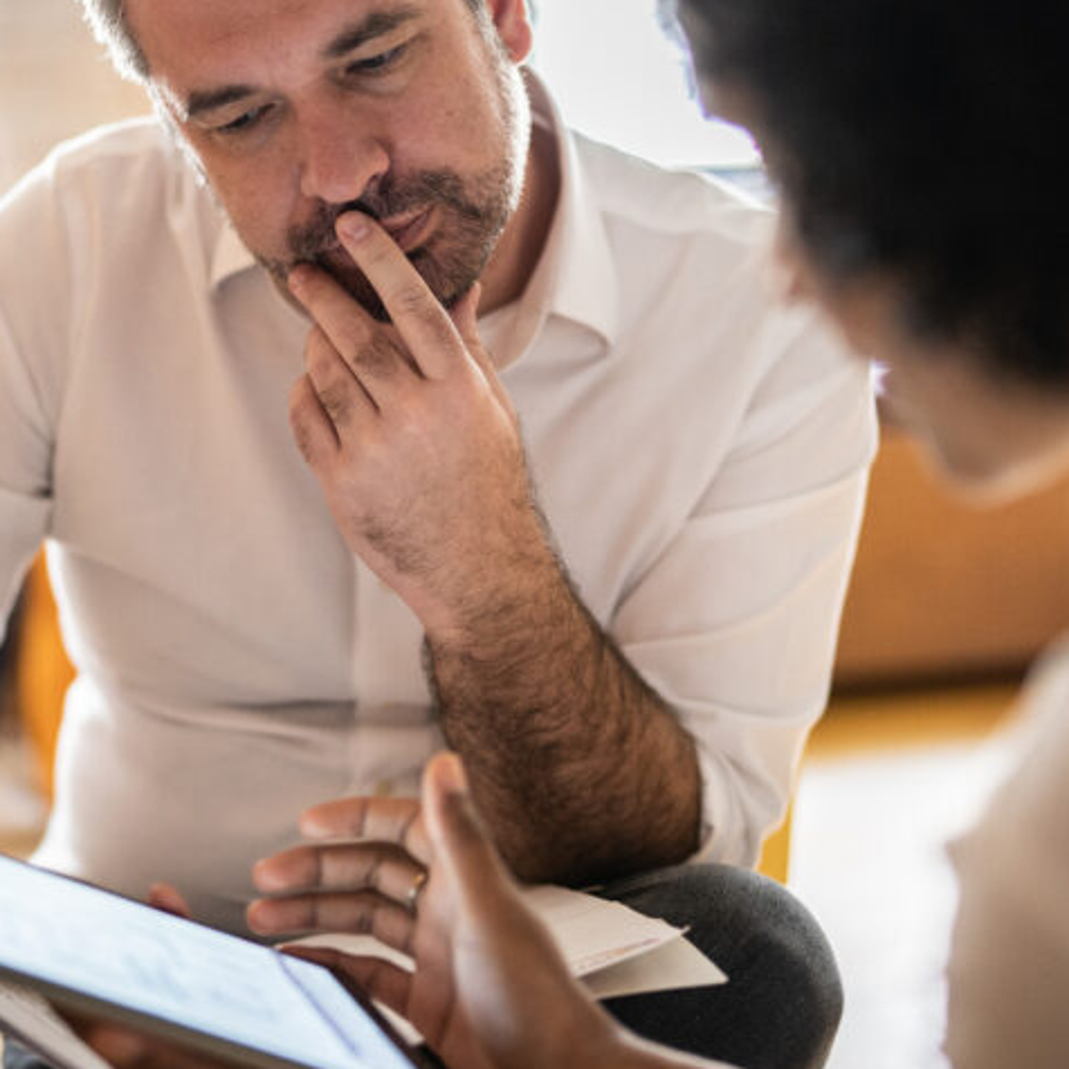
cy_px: 385
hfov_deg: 26.8
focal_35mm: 64
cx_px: 391
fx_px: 2236
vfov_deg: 26.8
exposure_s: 1/200
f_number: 1.2
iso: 500
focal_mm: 35
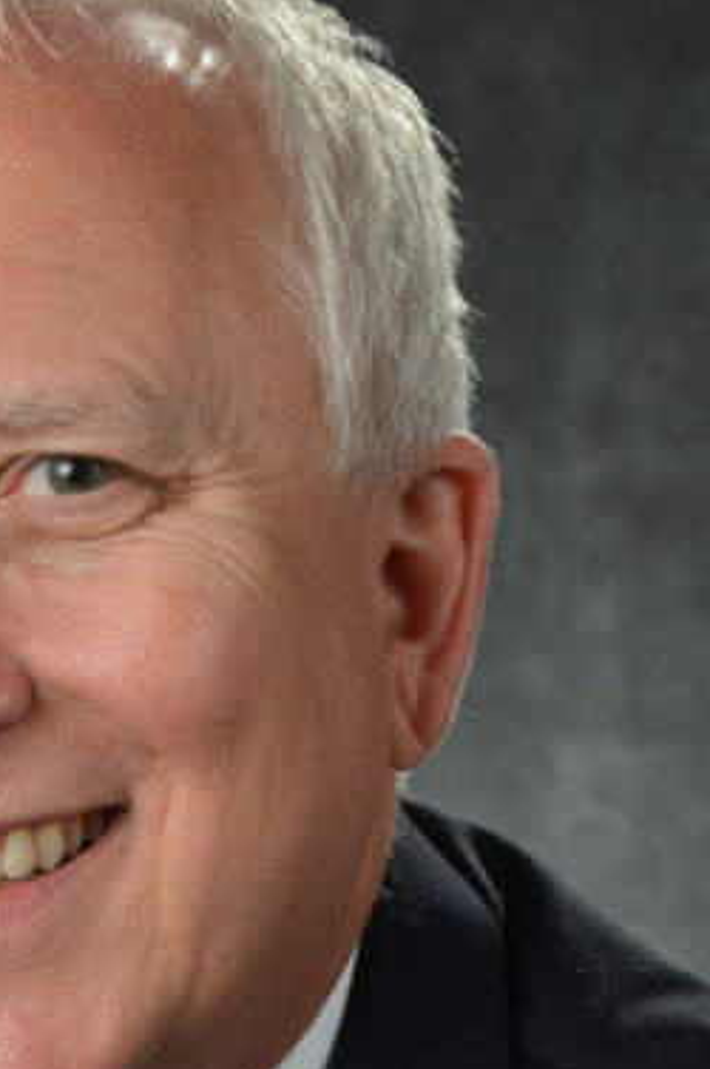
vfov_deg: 14.4
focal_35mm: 138
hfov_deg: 9.8
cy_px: 1314
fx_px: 4090
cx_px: -60
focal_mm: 45
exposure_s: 1/200
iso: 100
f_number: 8
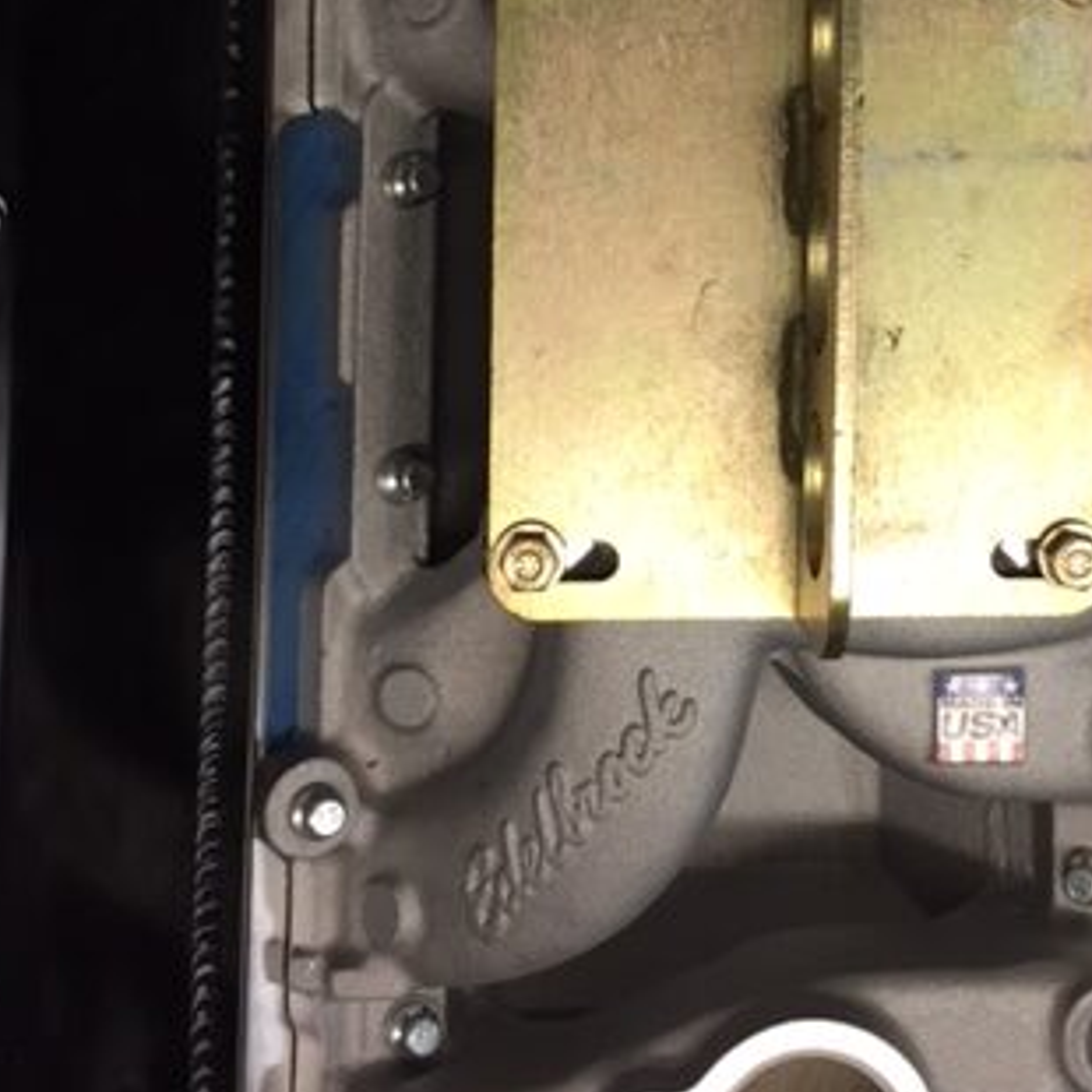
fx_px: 1892
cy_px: 218
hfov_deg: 31.7
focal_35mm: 53
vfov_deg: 31.4
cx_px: 789
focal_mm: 4.15
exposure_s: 1/30
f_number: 2.2
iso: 32
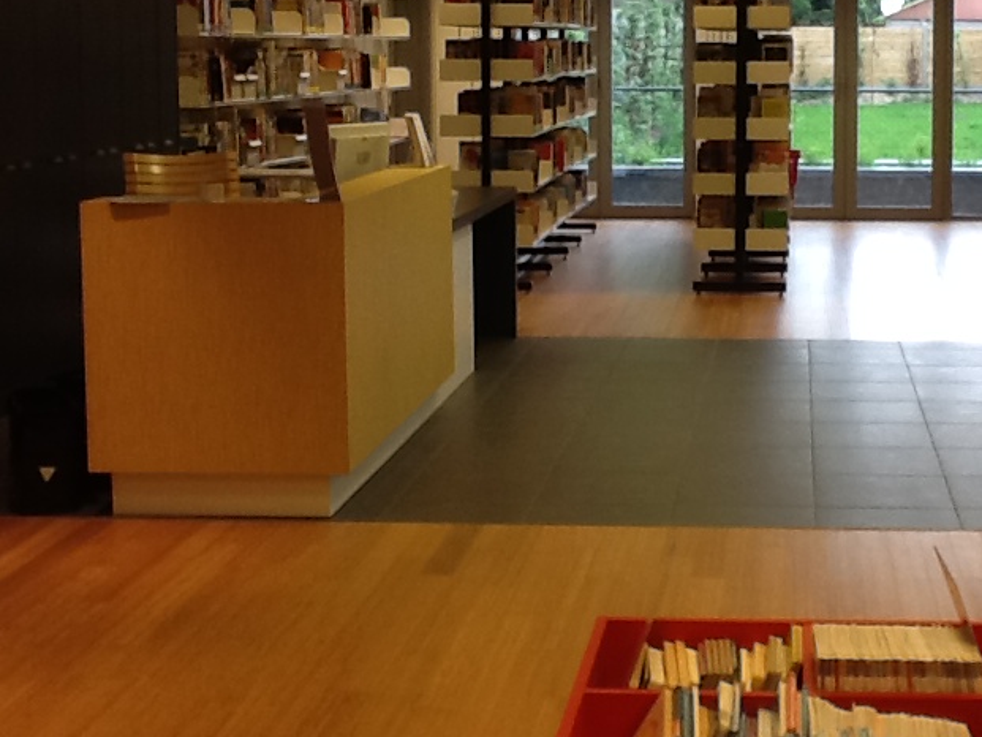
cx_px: 721
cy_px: 218
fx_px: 1929
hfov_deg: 28.2
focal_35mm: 68
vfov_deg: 21.5
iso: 40
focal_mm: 2.03
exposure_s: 1/30
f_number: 2.4
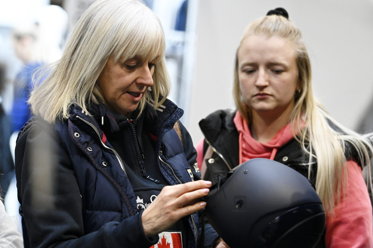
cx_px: 174
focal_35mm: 172
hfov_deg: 12.0
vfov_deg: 8.0
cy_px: 131
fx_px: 1782
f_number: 3.5
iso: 4000
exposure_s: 1/320
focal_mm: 135
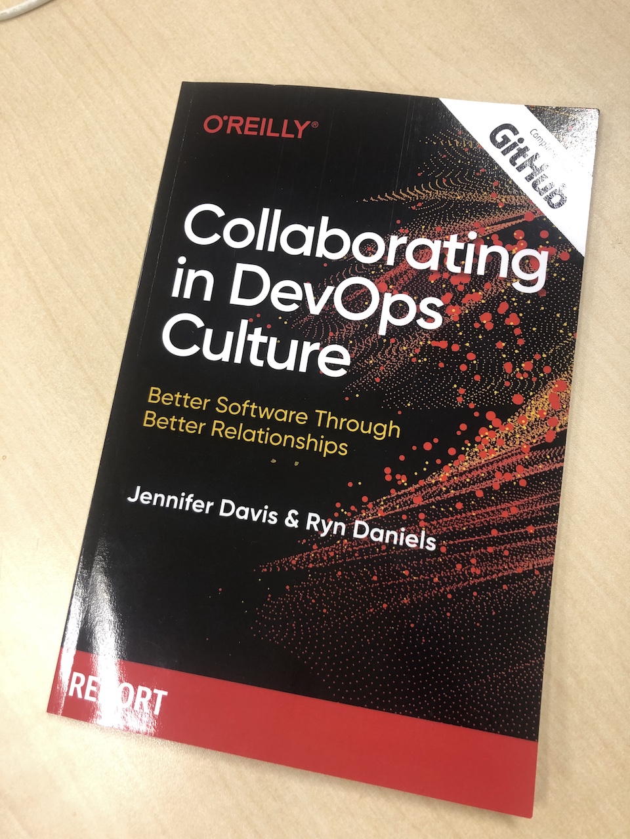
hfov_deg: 49.7
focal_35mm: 28
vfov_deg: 63.4
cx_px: 315
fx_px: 679
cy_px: 420
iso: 40
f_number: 1.8
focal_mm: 3.99
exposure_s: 1/20
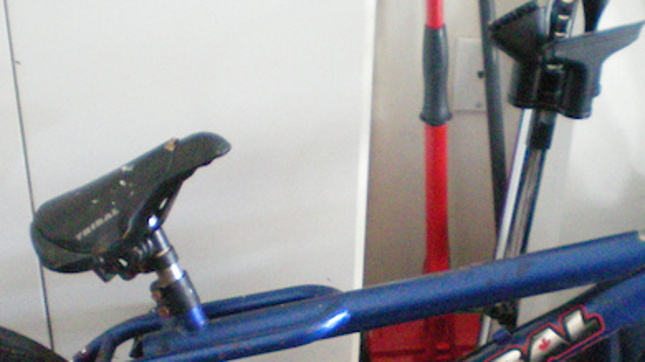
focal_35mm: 85
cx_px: 384
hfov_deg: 25.0
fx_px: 1453
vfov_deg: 14.0
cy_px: 350
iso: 400
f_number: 3.1
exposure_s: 1/5
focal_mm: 6.3
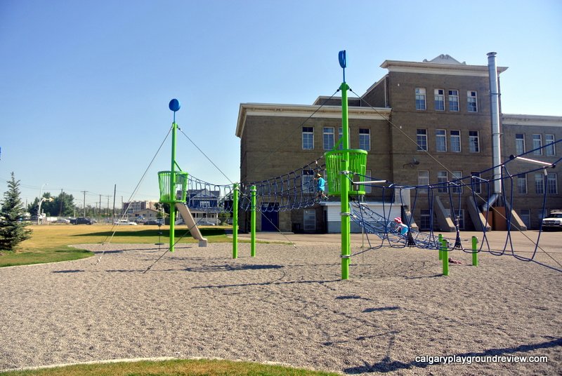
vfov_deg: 48.1
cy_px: 188
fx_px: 422
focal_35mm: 27
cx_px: 281
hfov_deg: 67.3
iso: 100
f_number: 4.5
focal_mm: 10
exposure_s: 1/640
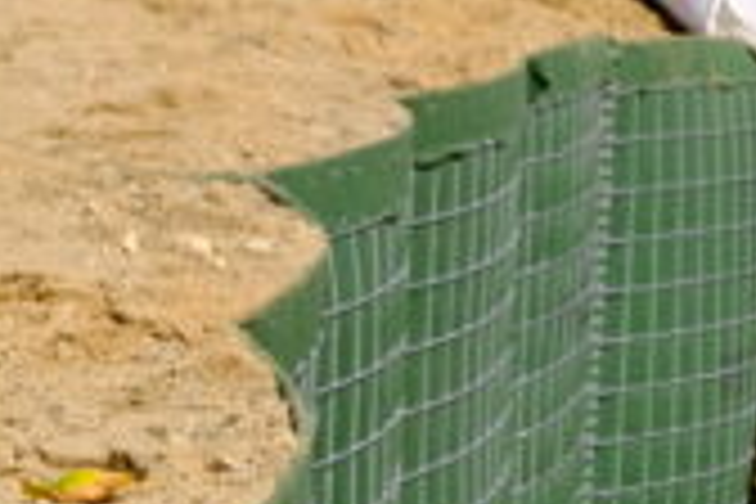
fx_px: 4347
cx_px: 562
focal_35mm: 207
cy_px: -268
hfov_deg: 9.9
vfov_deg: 6.5
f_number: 5.6
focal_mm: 22.8
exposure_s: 1/1000
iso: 320
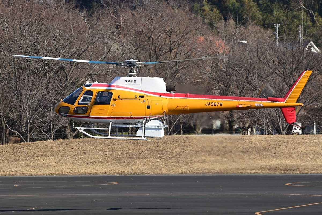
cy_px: 108
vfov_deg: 3.9
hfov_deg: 5.9
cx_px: 161
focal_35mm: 350
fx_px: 3130
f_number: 7.1
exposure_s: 1/320
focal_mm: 350
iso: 100
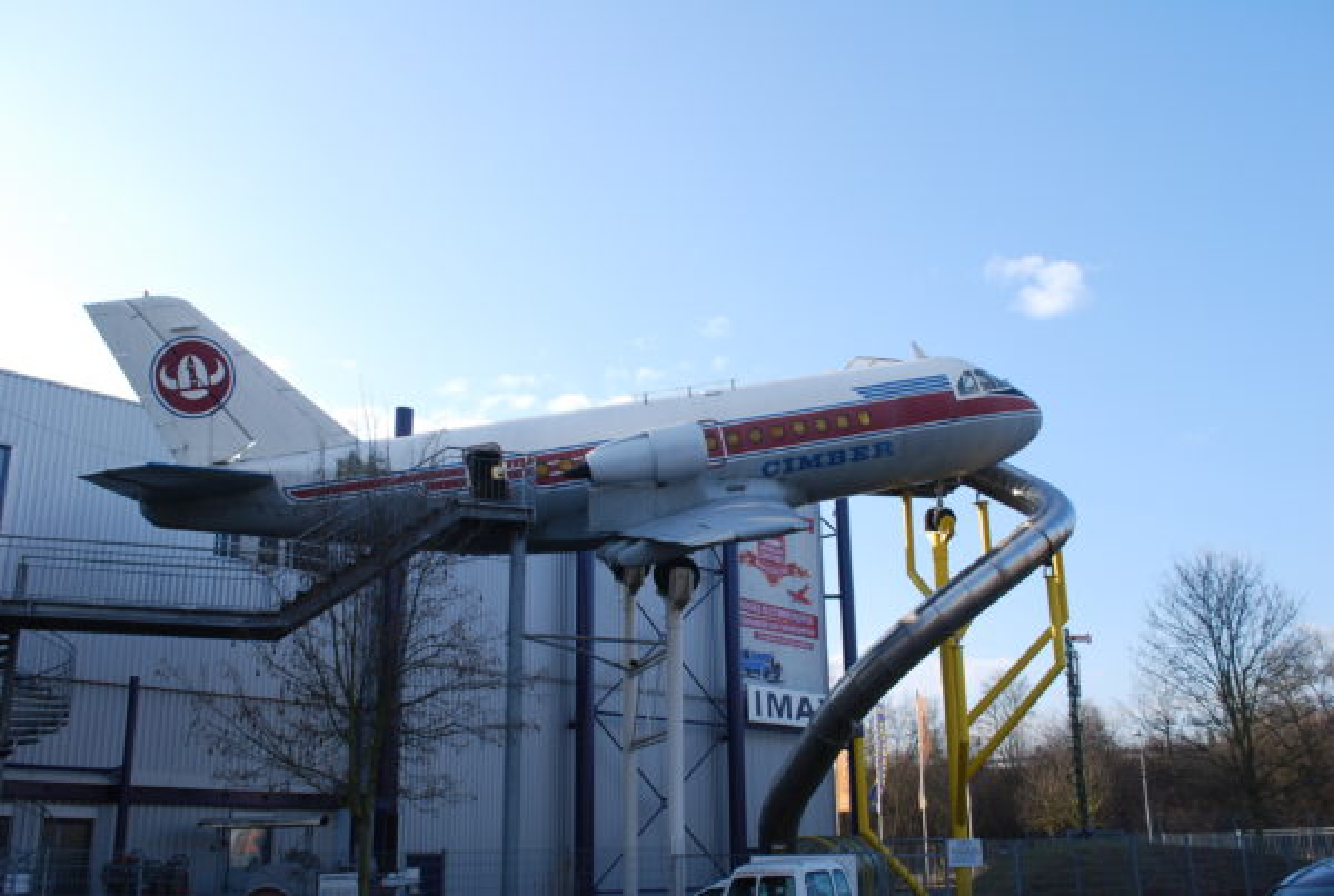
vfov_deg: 40.2
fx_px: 1226
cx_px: 667
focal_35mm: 33
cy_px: 448
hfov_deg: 57.1
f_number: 6.3
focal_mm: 22
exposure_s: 1/160
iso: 100
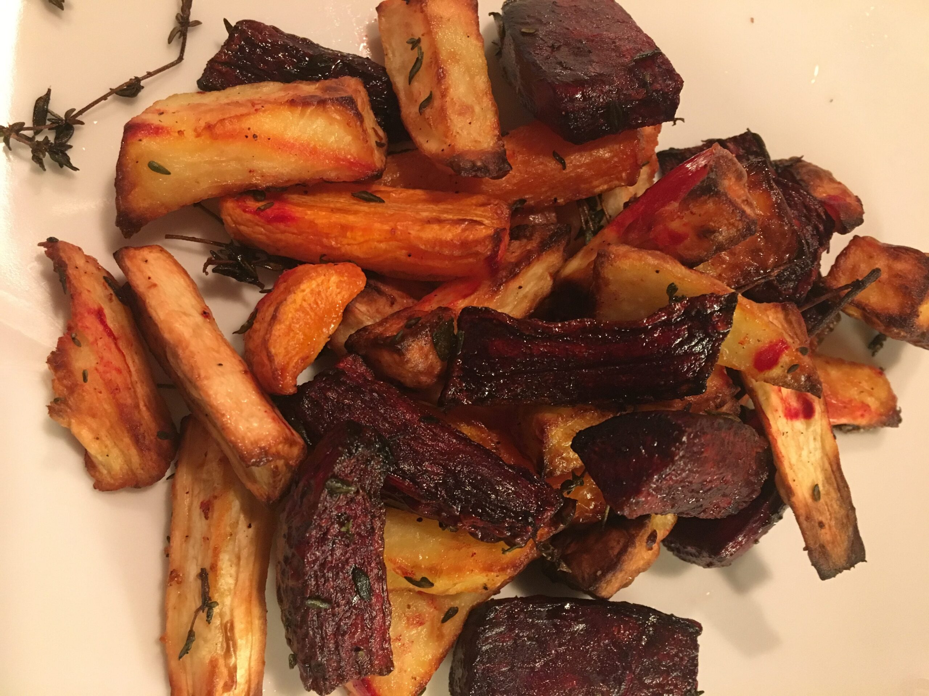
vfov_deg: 48.2
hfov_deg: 61.7
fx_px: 778
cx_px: 464
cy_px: 348
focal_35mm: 29
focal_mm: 4.15
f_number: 2.2
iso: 200
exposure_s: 1/25
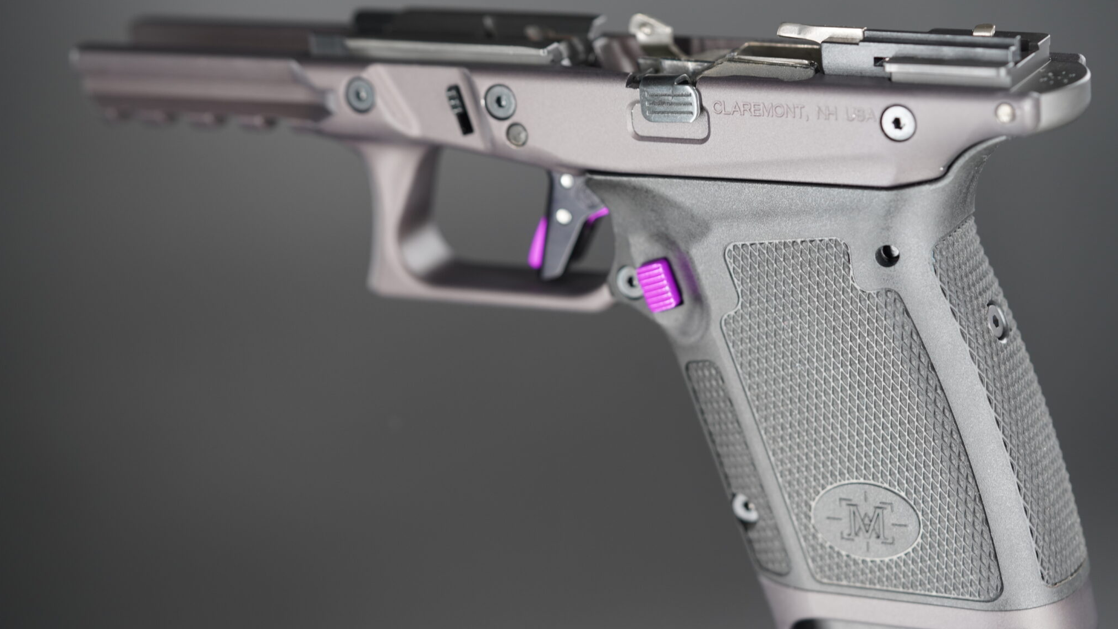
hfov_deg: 22.5
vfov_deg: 12.7
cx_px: 560
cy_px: 335
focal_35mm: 95
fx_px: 2816
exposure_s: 1/100
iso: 400
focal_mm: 90
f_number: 4
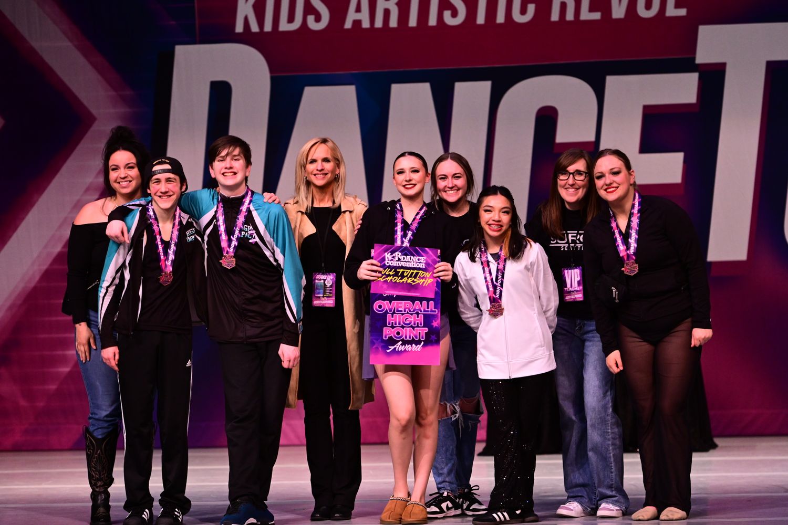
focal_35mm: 145
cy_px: 262
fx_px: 3174
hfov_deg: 14.2
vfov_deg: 9.5
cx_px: 394
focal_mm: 145
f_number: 3.2
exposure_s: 1/800
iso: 2500
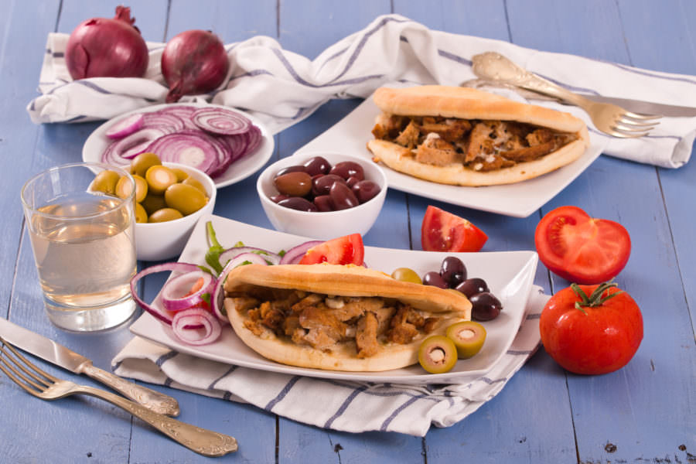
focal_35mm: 120
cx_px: 348
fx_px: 2320
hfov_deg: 17.1
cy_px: 232
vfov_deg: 11.4
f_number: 9
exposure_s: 1/160
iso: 200
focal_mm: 80
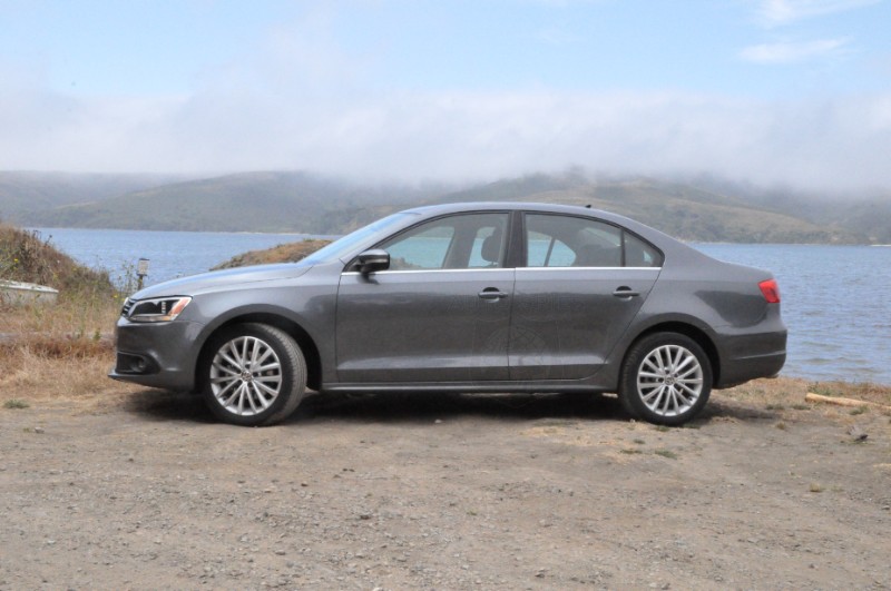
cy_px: 296
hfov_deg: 46.5
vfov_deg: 31.8
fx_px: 1038
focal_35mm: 42
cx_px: 446
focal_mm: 28
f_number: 25
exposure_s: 1/1250
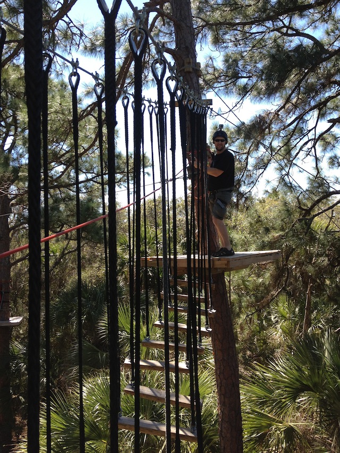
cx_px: 170
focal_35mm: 35
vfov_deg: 52.6
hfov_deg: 40.7
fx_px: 458
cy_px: 226
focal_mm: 4.28
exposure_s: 1/488
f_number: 2.4
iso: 64
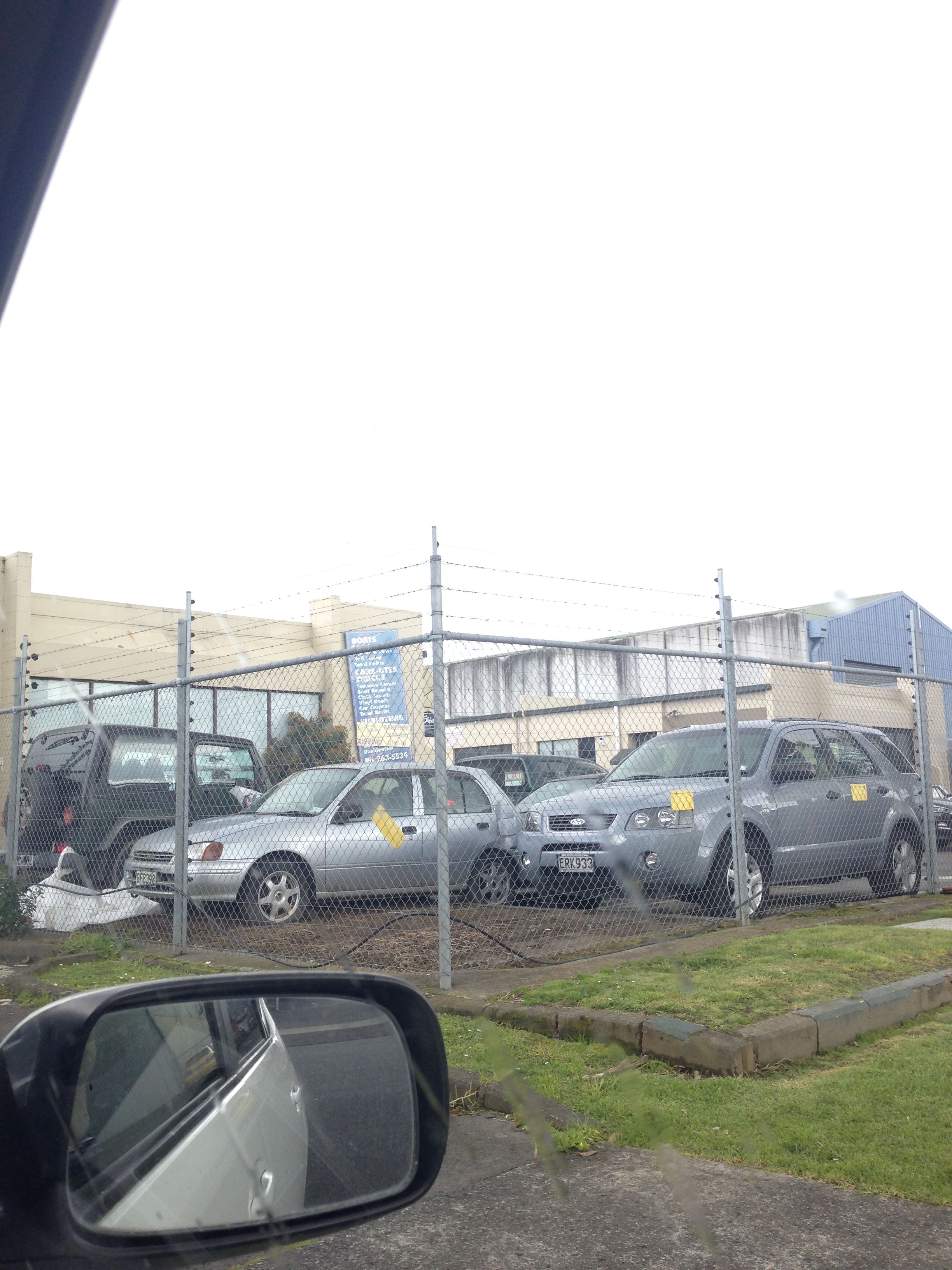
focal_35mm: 33
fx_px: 1210
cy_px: 635
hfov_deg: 42.9
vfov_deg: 55.4
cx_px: 476
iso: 50
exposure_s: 1/120
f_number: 2.4
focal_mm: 4.12
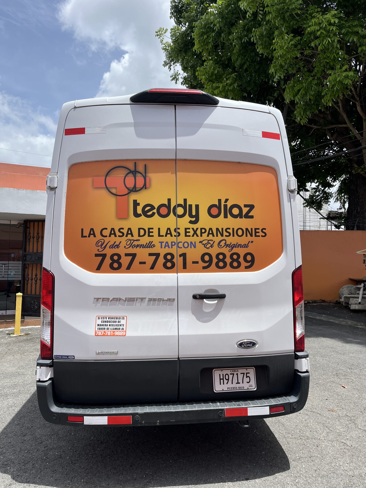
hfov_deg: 53.1
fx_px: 367
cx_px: 183
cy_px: 244
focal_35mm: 26
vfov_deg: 67.3
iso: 50
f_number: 1.6
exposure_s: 1/3521
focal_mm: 5.1
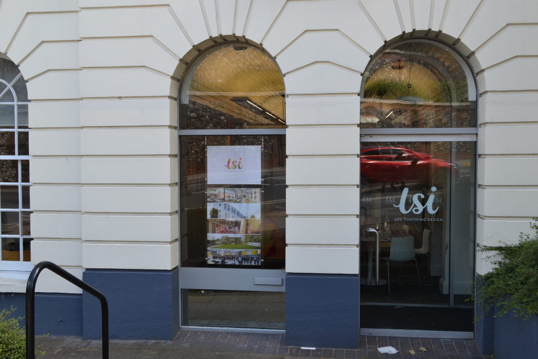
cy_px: 180
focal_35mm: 36
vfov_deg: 36.9
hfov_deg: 53.1
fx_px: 538
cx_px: 269
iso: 220
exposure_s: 1/125
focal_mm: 24
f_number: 5.6
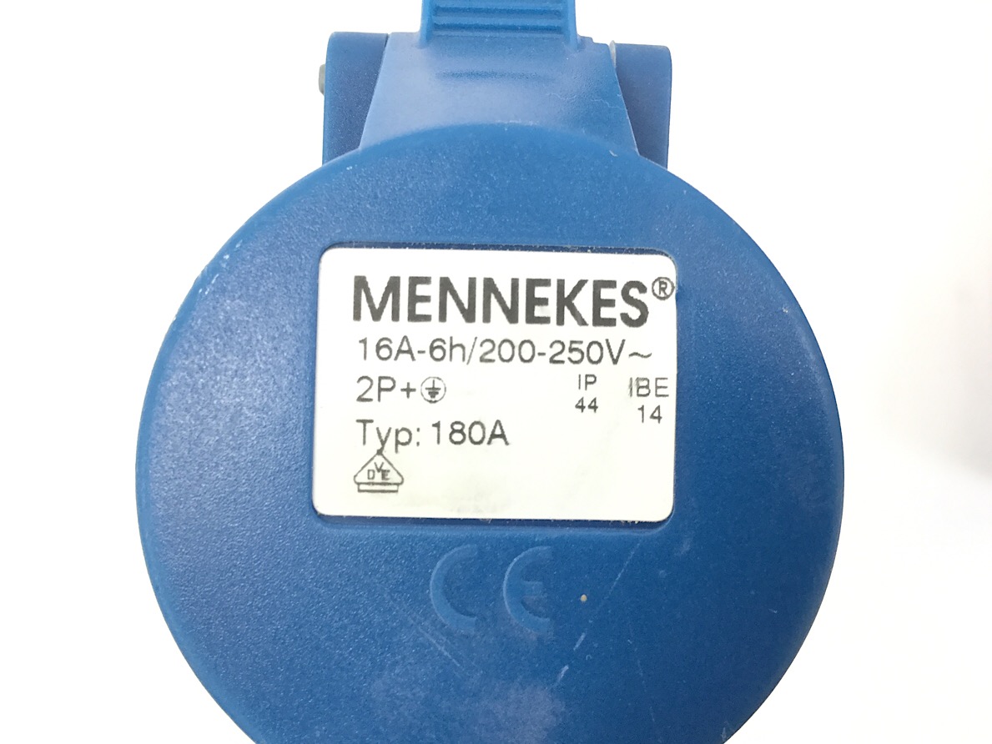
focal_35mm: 31
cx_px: 496
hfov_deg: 58.3
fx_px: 888
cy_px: 372
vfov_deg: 45.4
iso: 64
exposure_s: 1/33
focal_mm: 3.3
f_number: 2.4
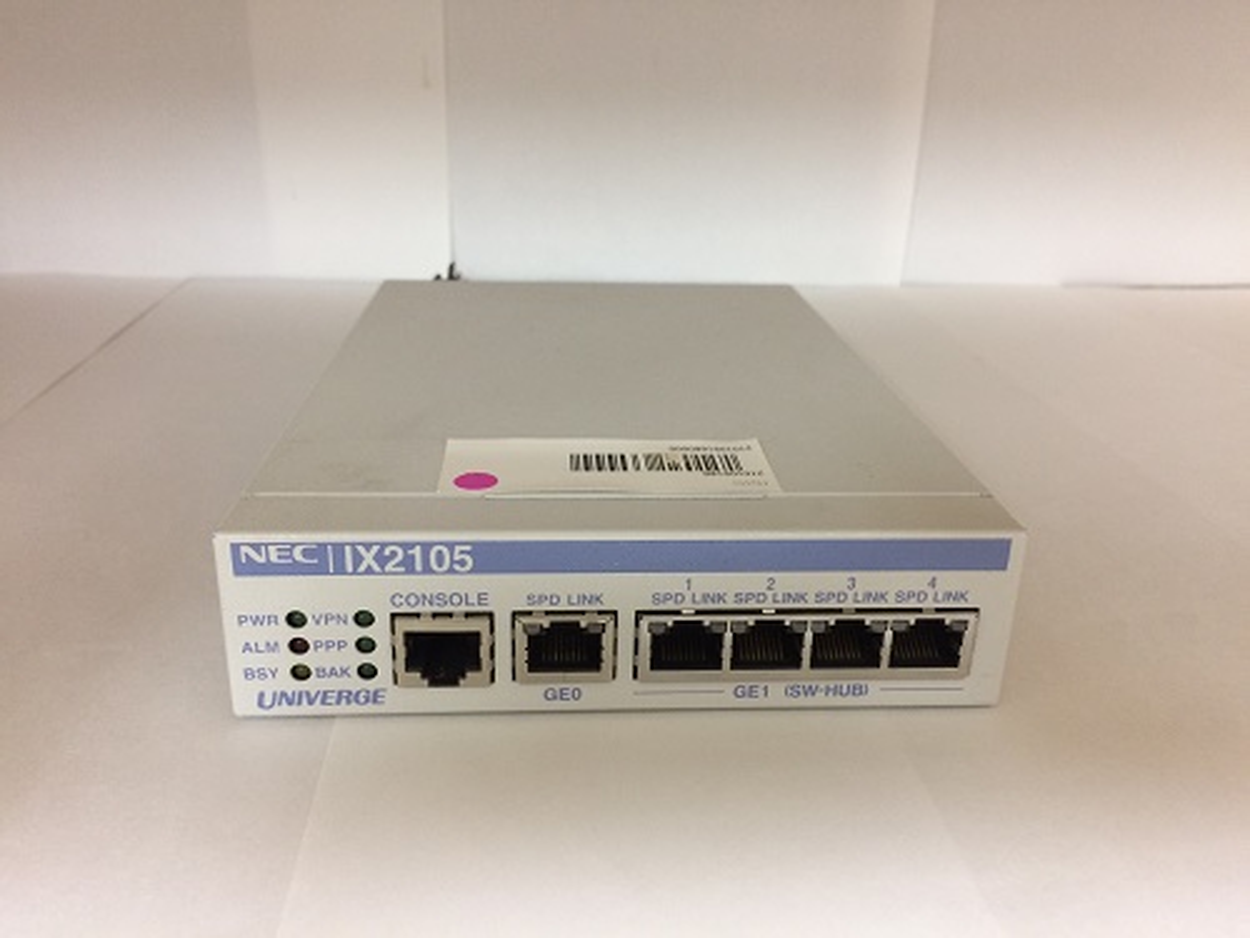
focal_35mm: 29
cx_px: 625
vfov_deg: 48.2
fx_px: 1047
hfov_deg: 61.7
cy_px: 469
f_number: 2.2
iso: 200
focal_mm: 4.15
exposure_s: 1/33
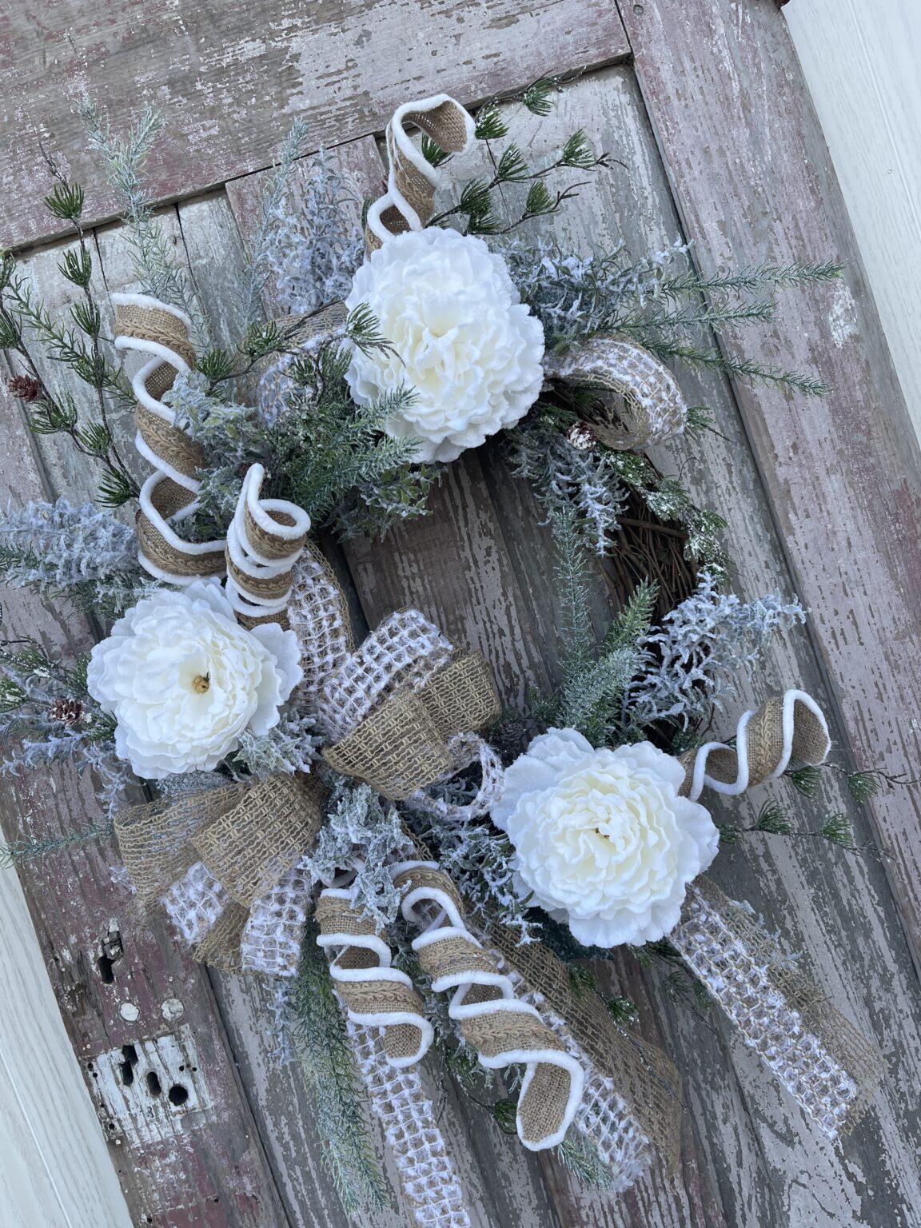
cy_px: 614
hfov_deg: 53.1
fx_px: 922
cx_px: 460
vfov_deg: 67.3
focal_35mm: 26
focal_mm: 5.1
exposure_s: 1/755
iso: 32
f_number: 1.6
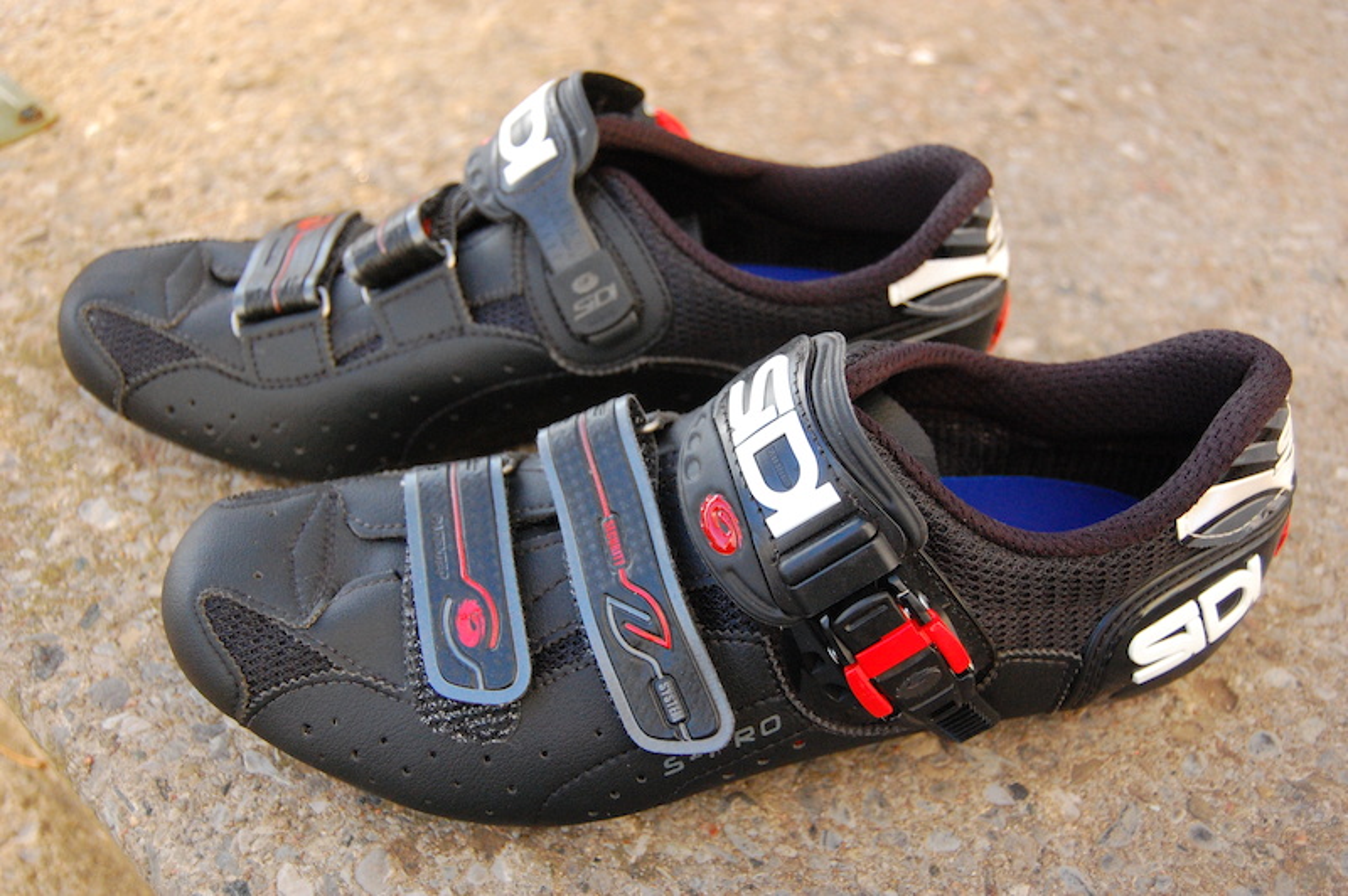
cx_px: 674
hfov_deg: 43.6
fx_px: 1684
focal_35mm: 45
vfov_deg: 29.8
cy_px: 448
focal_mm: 30
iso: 1600
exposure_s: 1/320
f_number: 4.2
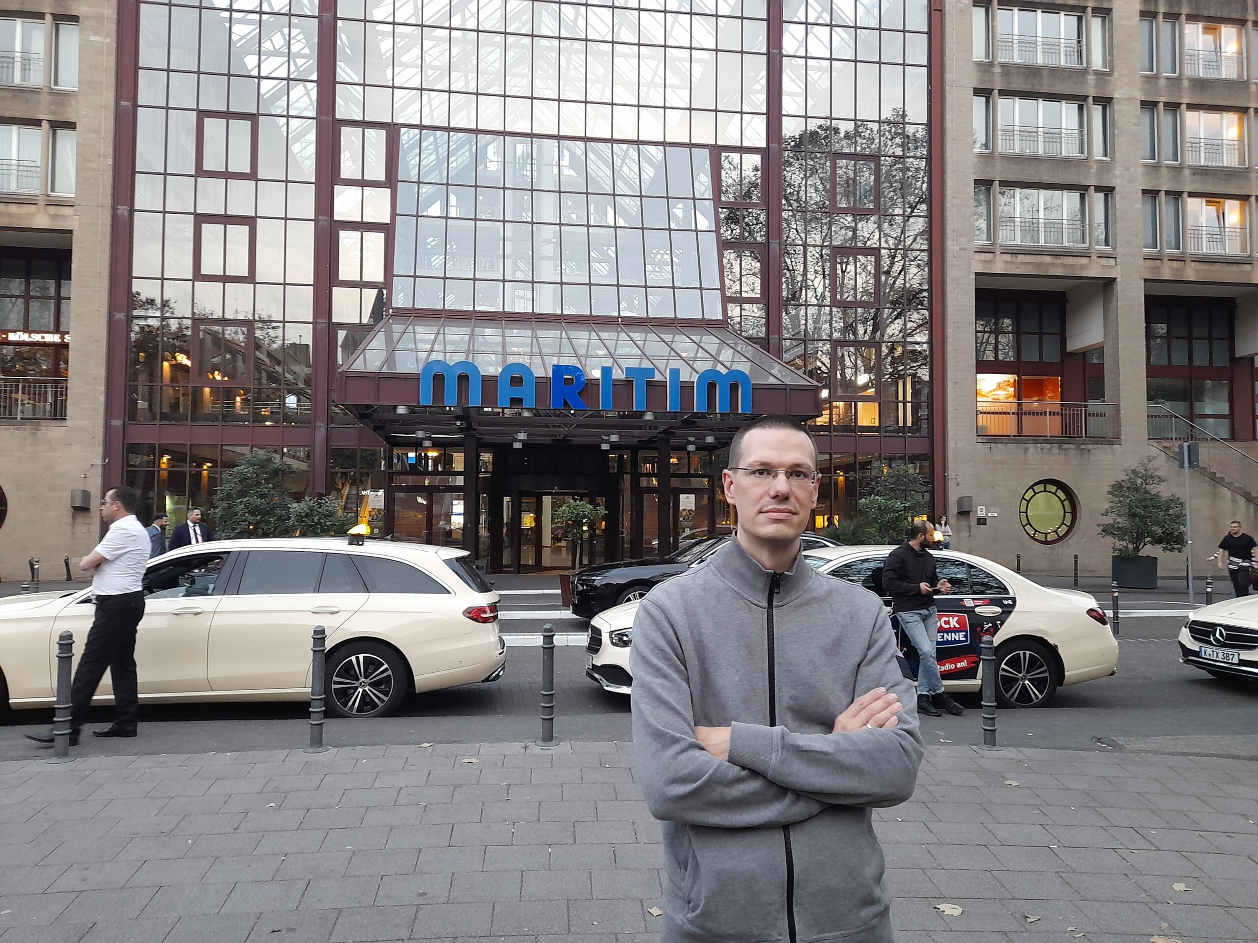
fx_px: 909
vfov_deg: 54.9
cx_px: 629
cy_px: 472
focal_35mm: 25
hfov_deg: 69.4
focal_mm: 4.6
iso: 320
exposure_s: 1/60
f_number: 2
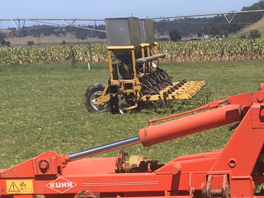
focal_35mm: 103
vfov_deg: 13.7
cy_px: 276
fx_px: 786
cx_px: 304
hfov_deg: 18.2
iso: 25
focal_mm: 4.15
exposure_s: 1/1709
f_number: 2.2
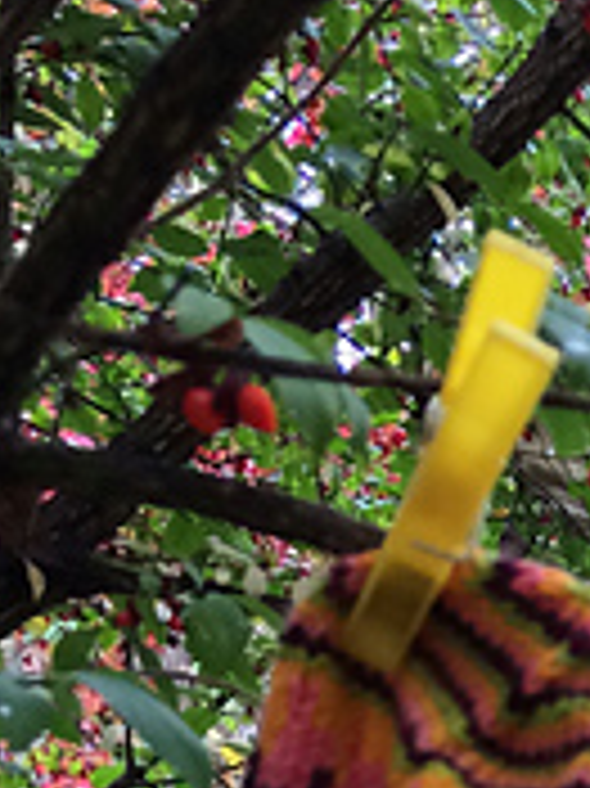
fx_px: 2412
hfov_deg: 12.8
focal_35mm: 106
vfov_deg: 16.1
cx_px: 1040
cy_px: 1351
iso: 40
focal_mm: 4.15
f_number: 2.2
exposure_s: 1/30
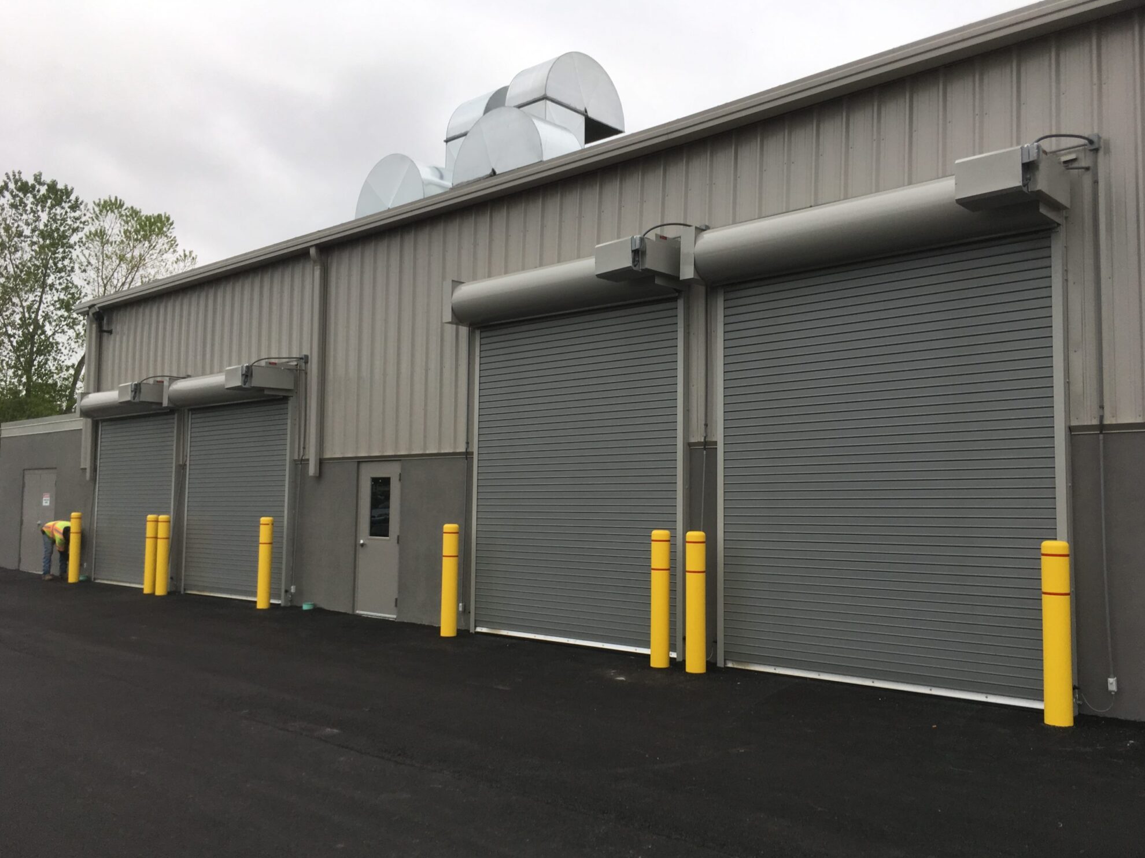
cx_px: 583
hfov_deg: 60.0
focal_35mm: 30
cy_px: 443
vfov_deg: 46.8
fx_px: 992
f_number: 2.2
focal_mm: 4.15
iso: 25
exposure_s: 1/478
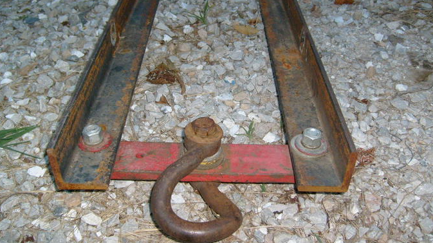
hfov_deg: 51.6
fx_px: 448
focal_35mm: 39
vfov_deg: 30.4
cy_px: 112
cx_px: 213
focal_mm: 5.8
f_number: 2.8
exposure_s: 1/45
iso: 100
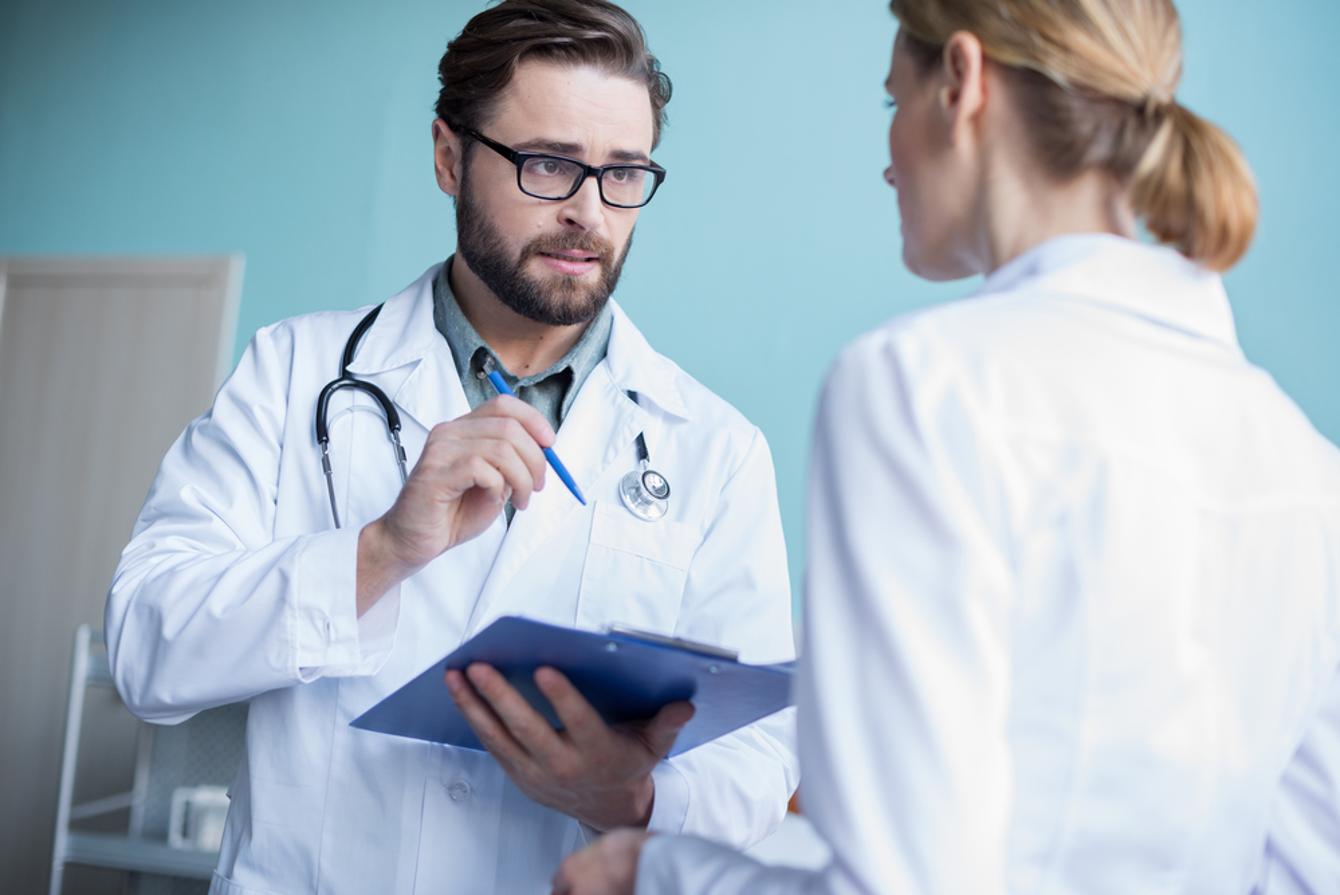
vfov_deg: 27.0
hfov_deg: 39.6
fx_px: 1862
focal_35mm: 50
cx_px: 670
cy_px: 448
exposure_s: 1/125
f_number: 2.5
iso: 640
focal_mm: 50
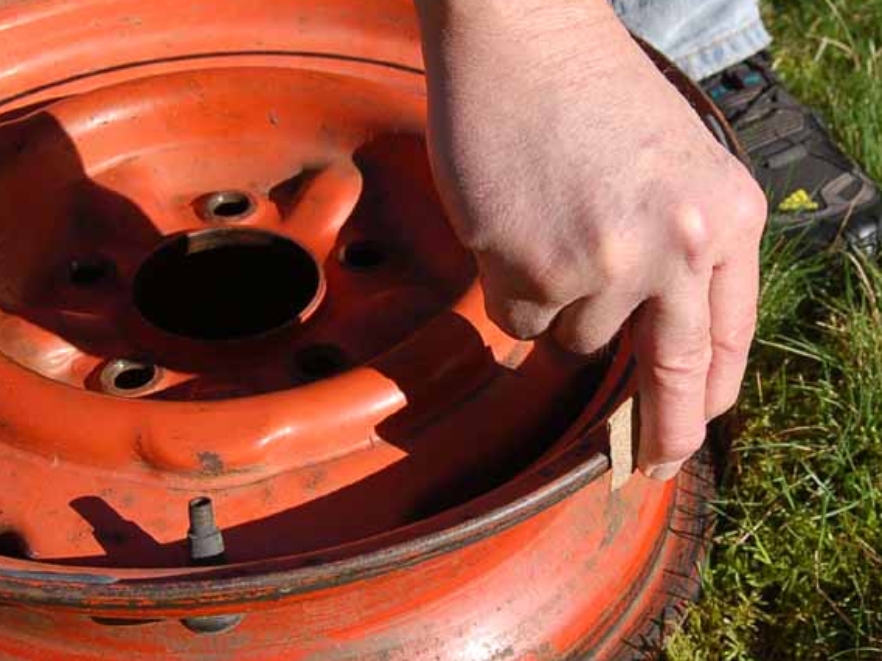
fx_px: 1595
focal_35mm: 63
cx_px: 515
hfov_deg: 30.9
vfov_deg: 23.4
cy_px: 344
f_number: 9
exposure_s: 1/250
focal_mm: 35
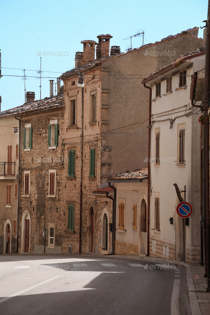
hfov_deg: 11.8
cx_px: 105
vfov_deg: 17.6
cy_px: 158
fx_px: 1015
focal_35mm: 116
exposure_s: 1/160
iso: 100
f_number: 9
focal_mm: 116
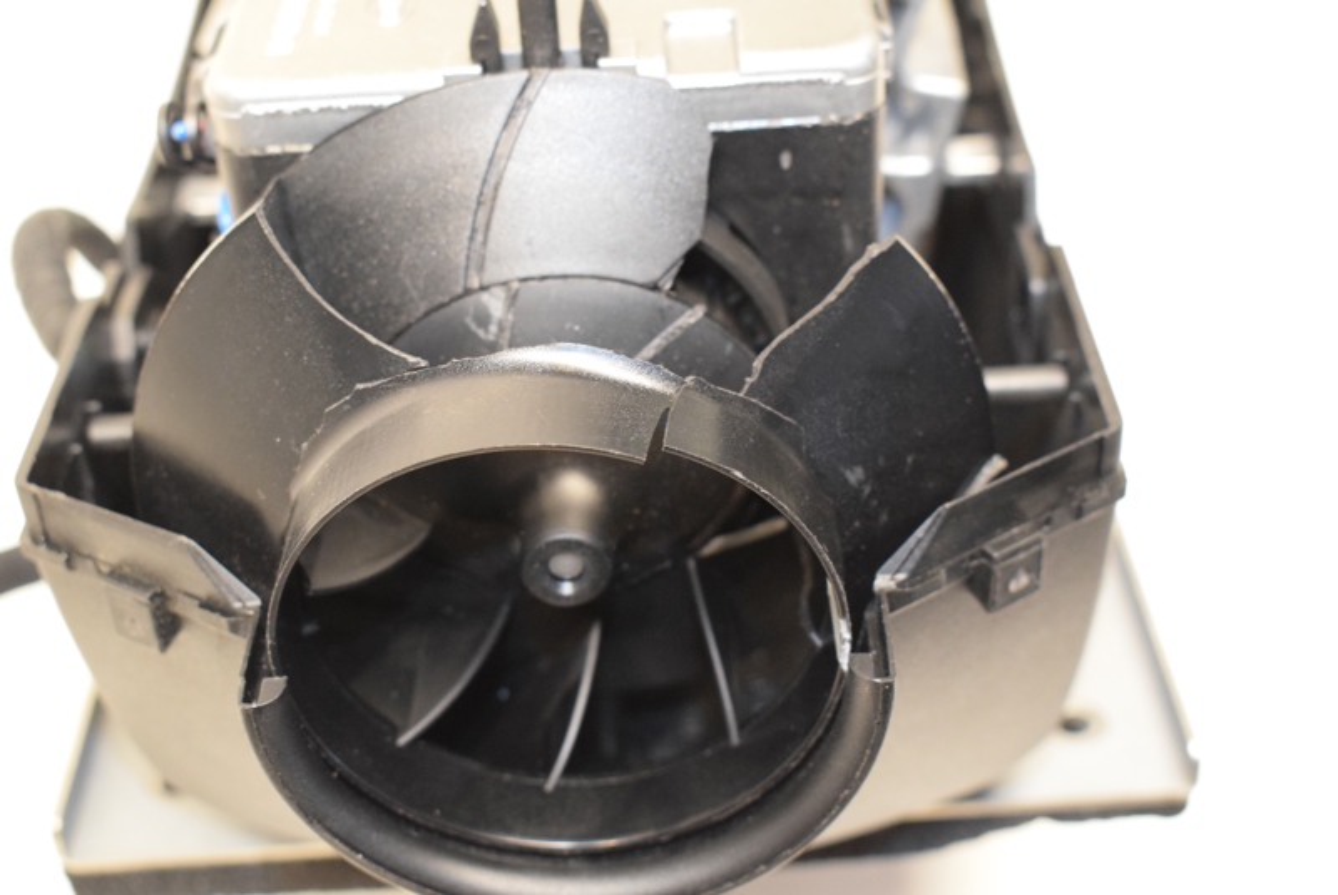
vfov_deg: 23.8
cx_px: 669
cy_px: 448
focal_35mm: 57
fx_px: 2120
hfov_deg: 35.0
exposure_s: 1/80
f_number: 7.1
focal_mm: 38
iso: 3200
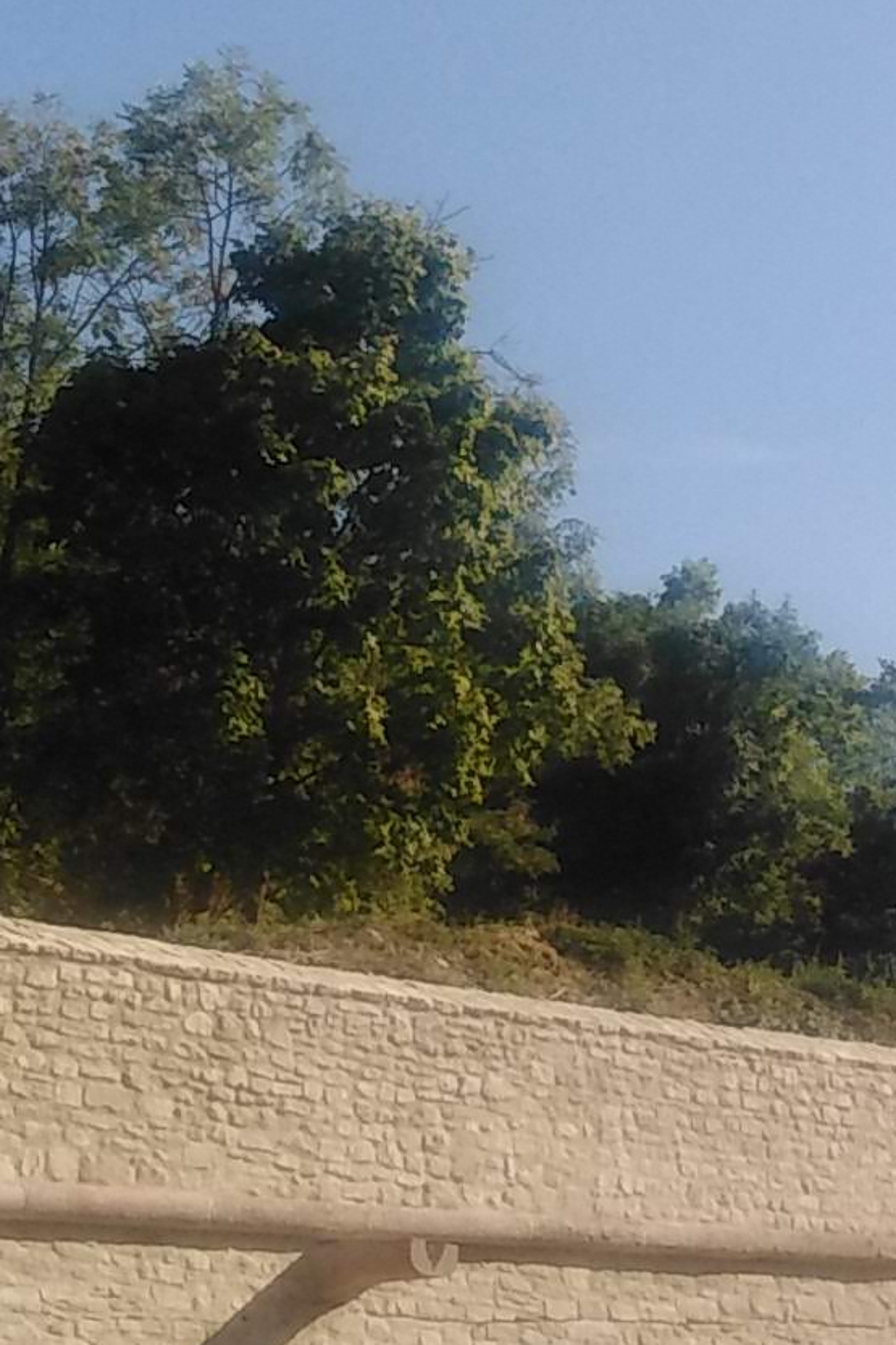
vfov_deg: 19.3
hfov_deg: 12.8
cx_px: 827
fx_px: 3959
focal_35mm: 106
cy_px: 704
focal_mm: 3.46
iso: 100
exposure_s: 1/1094
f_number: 2.2
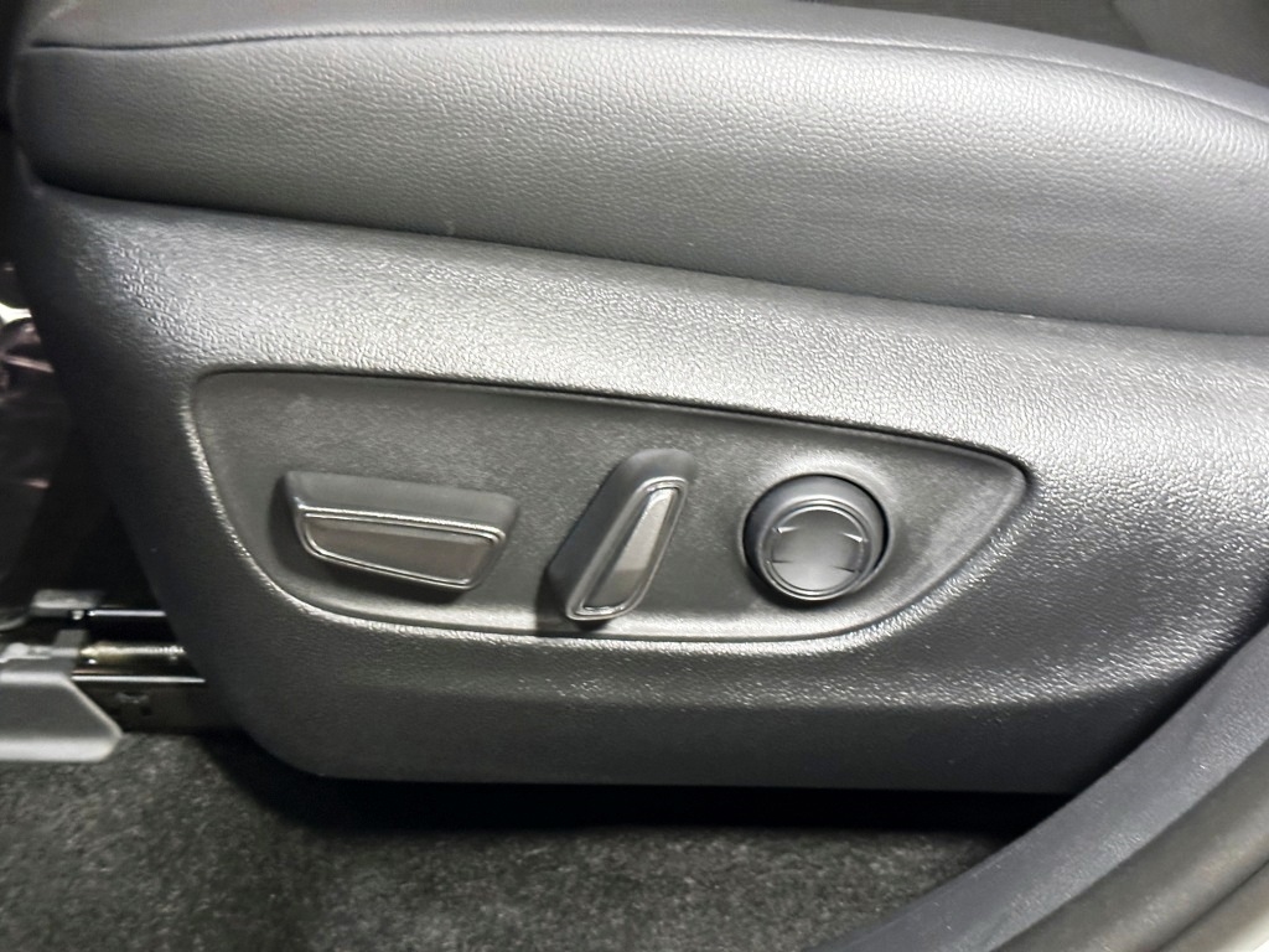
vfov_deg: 30.3
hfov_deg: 39.7
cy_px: 476
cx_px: 634
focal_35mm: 48
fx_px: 1760
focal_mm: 6.86
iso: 500
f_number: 1.78
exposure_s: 1/30
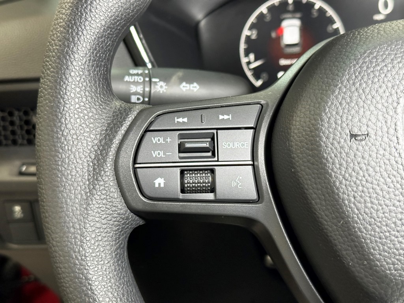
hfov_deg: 39.7
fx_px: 560
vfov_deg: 30.3
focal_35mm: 48
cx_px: 202
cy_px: 152
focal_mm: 6.86
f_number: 1.78
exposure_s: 1/40
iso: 500
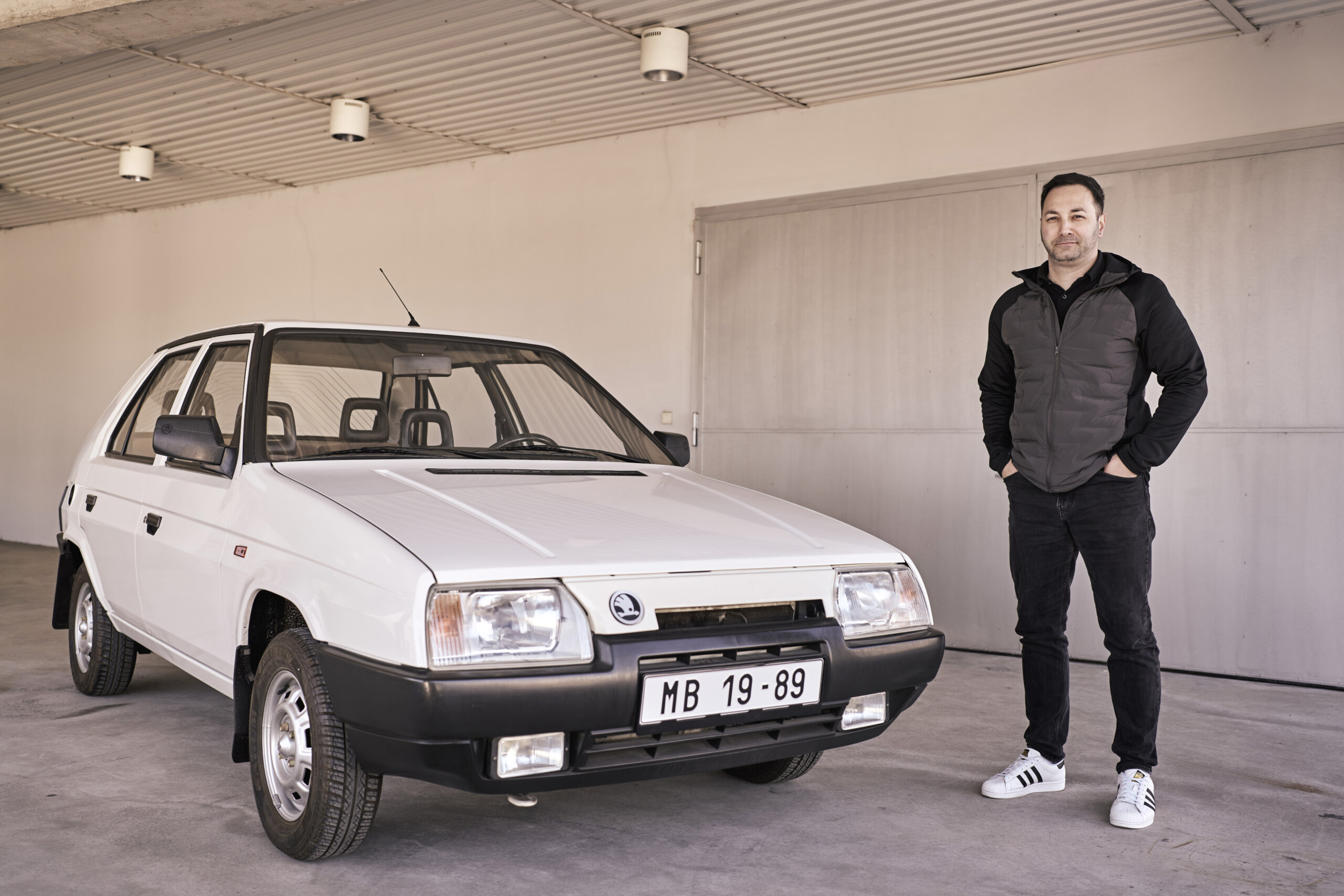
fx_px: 1307
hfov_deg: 54.4
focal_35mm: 35
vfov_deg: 37.9
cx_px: 672
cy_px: 448
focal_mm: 35
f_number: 2.8
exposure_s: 1/160
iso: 100
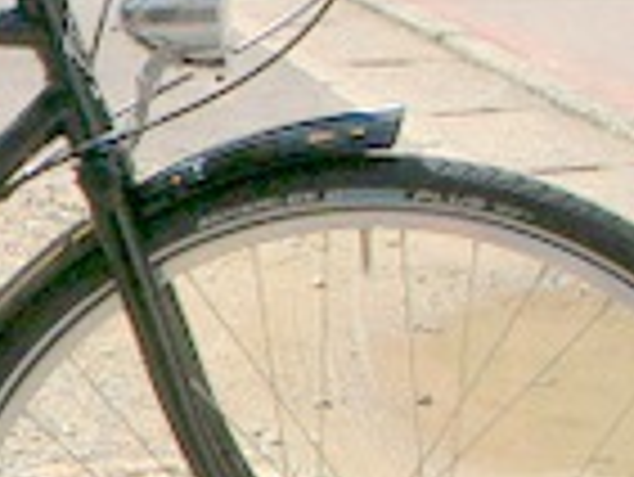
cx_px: -387
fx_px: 2731
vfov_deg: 9.9
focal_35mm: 149
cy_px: 378
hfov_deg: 12.4
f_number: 4.3
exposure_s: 1/500
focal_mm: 5.8
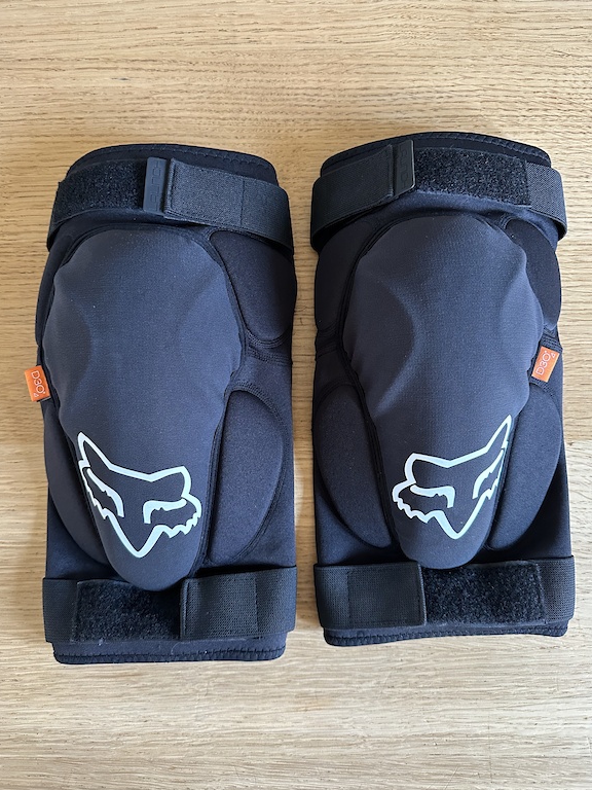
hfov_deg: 54.9
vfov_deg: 69.4
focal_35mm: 25
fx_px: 570
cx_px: 302
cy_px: 387
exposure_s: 1/60
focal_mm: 6.86
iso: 640
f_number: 1.78
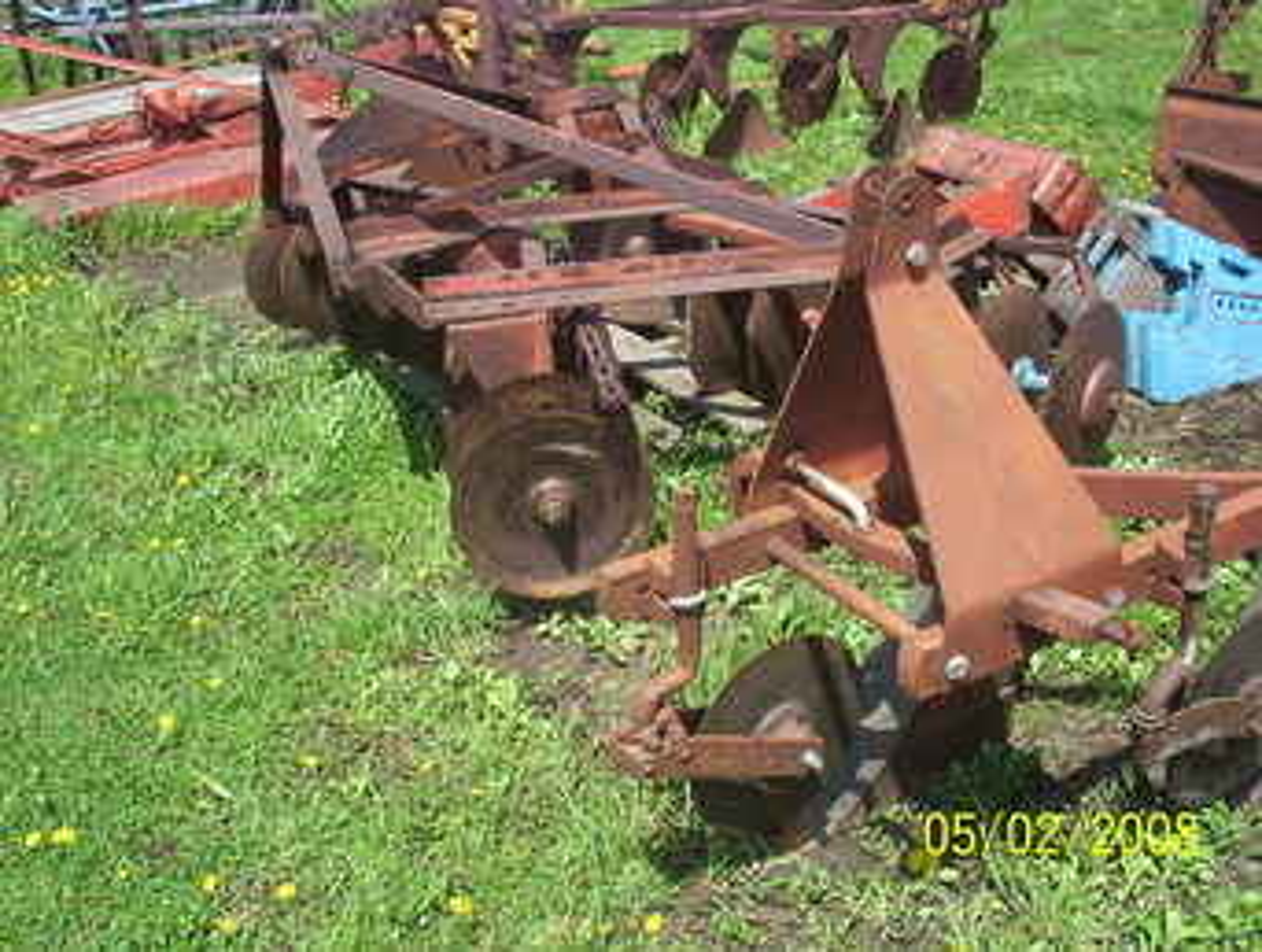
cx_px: 631
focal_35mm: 39
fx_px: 1425
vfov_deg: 36.9
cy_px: 476
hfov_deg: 47.8
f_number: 8
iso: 100
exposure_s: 1/164
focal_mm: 6
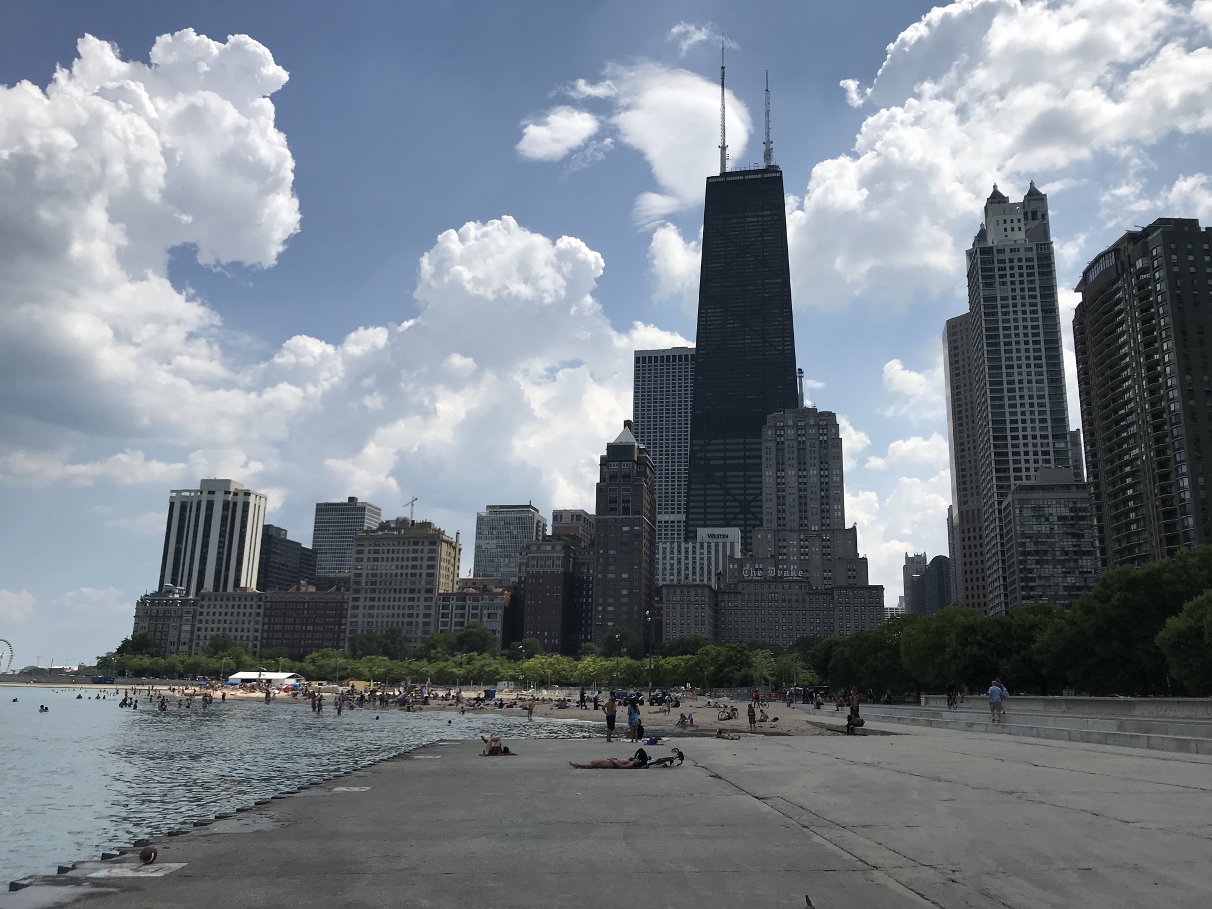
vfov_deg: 49.7
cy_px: 454
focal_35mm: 28
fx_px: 980
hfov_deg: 63.4
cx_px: 606
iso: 20
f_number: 1.8
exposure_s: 1/5988
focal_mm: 3.99
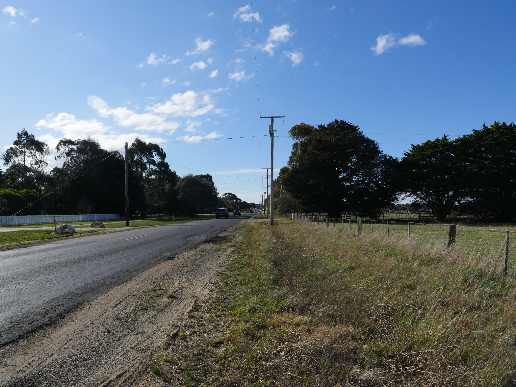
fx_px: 358
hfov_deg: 71.6
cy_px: 194
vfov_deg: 56.8
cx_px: 258
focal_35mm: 24
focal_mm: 12
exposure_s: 1/640
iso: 200
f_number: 7.1
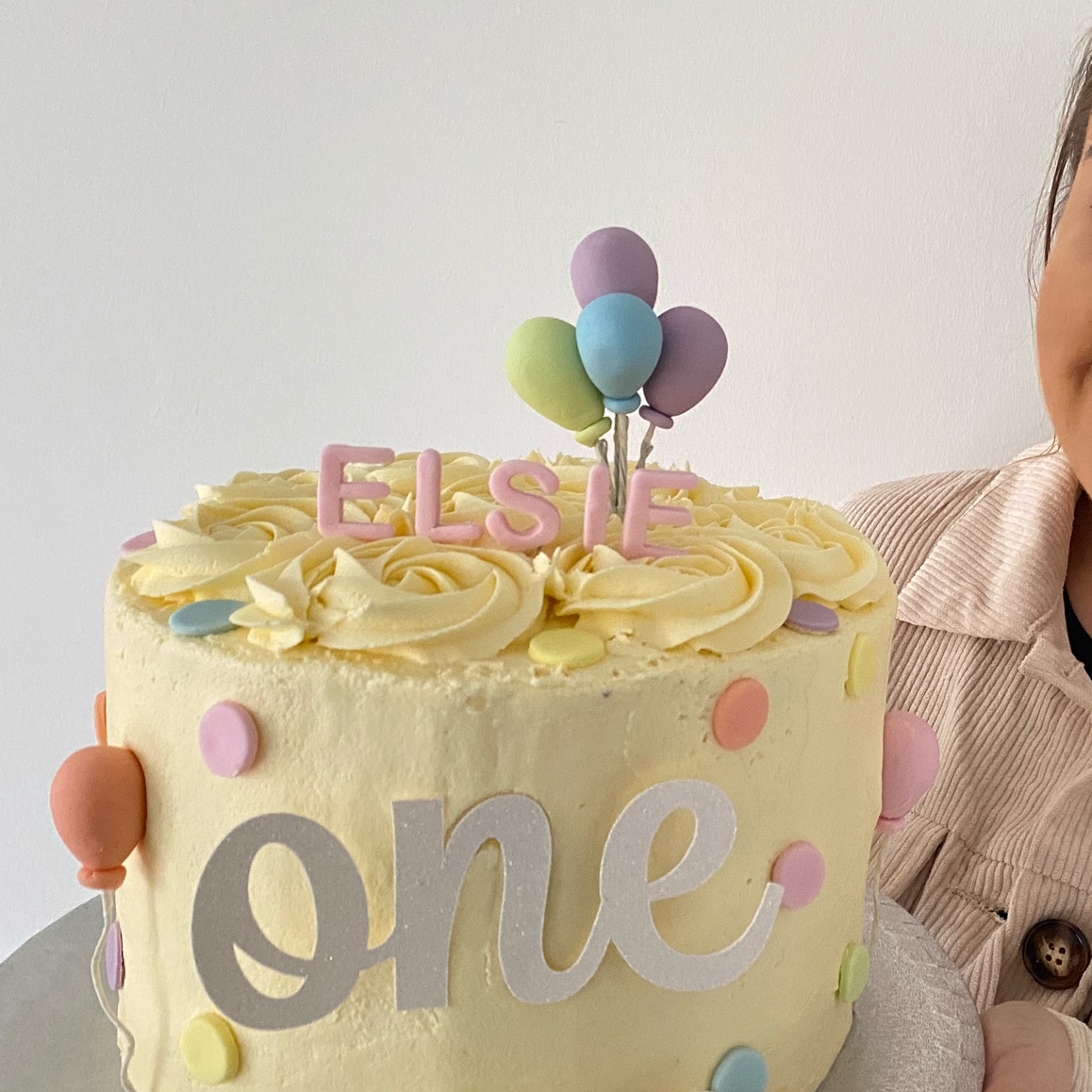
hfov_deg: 40.1
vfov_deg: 41.9
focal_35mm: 40
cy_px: 550
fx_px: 1428
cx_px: 882
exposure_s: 1/45
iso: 500
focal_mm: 4.25
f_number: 1.8
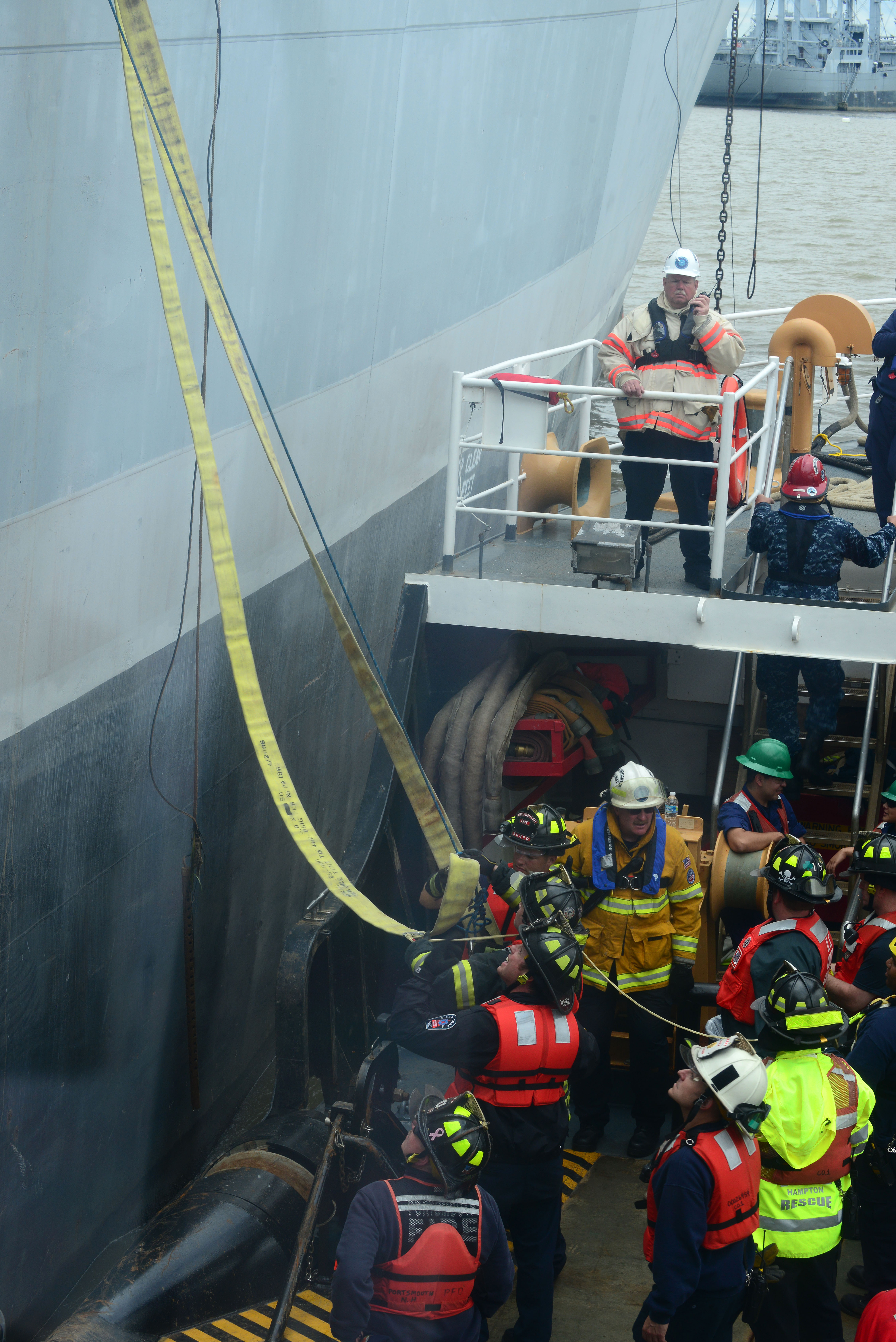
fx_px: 2611
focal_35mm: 70
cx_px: 448
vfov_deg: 28.8
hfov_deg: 19.5
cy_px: 671
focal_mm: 70
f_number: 11
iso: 320
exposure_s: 1/100
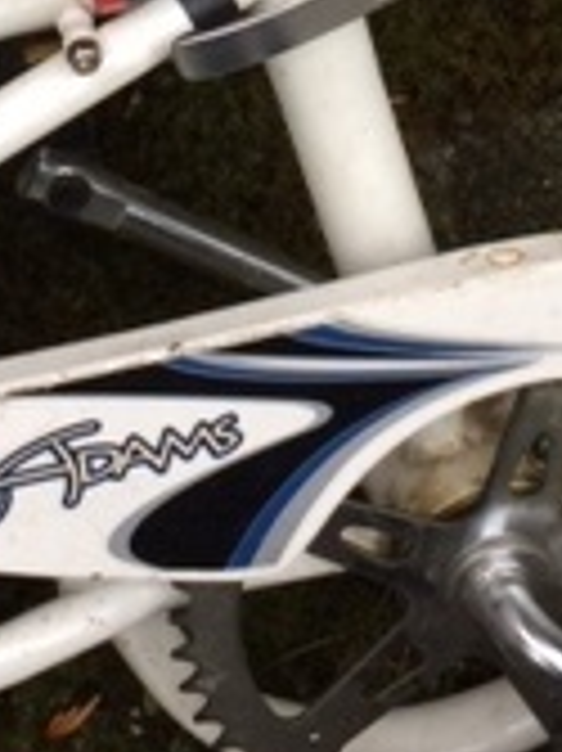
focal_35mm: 111
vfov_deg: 16.7
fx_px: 2406
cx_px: 292
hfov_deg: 13.3
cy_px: -225
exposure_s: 1/30
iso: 40
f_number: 2.2
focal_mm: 4.15
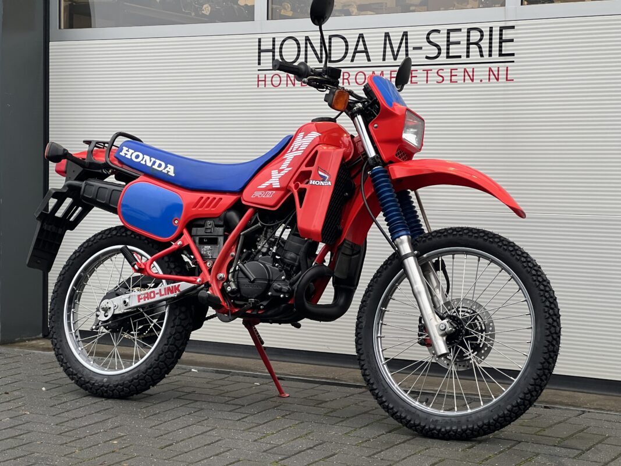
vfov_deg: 19.1
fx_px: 1381
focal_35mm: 77
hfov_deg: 25.3
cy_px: 233
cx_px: 310
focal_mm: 9
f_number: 2.8
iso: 200
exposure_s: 1/100
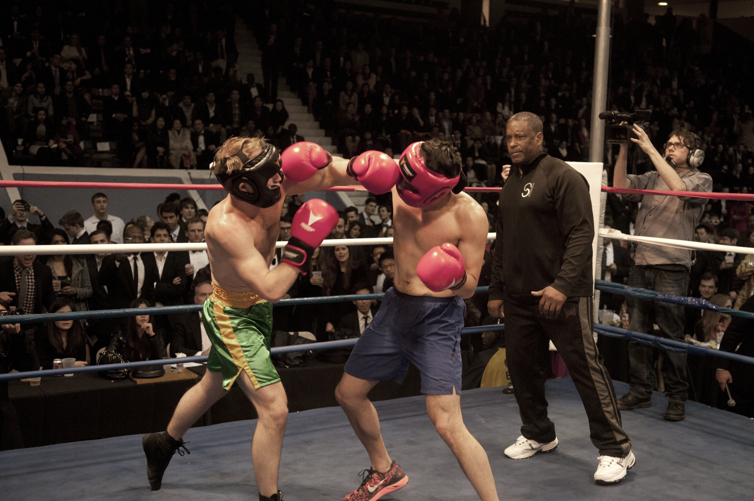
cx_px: 377
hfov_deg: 41.2
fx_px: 1004
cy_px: 250
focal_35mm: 48
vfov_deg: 28.0
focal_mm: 32
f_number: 2.8
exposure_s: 1/250
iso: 1600
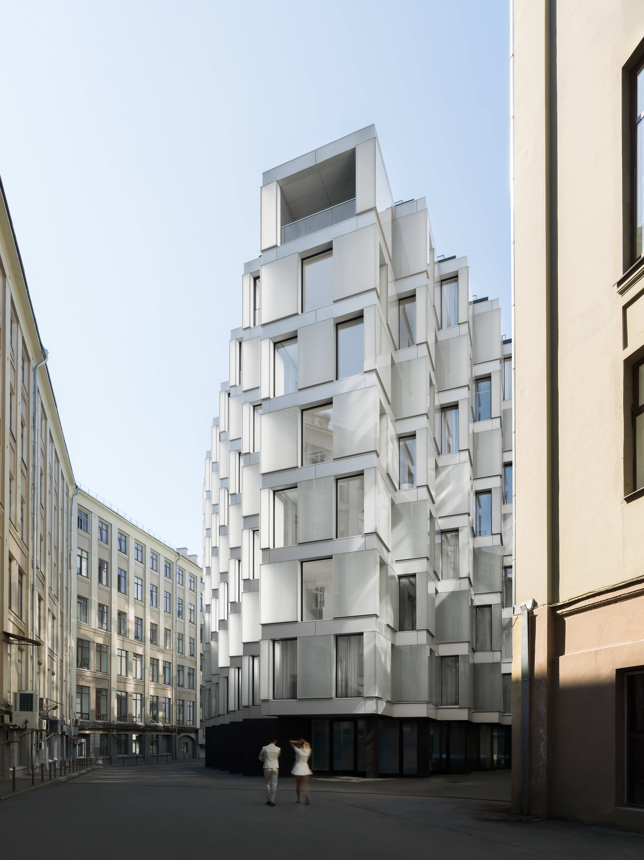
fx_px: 447
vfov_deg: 87.8
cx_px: 322
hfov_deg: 71.6
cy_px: 430
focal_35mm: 18
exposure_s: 1/4
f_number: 16
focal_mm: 24
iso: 100
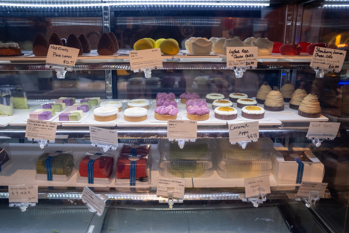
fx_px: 286
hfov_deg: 62.8
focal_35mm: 30
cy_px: 116
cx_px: 174
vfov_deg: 44.3
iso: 3200
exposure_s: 1/400
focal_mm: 29.5
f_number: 4.5
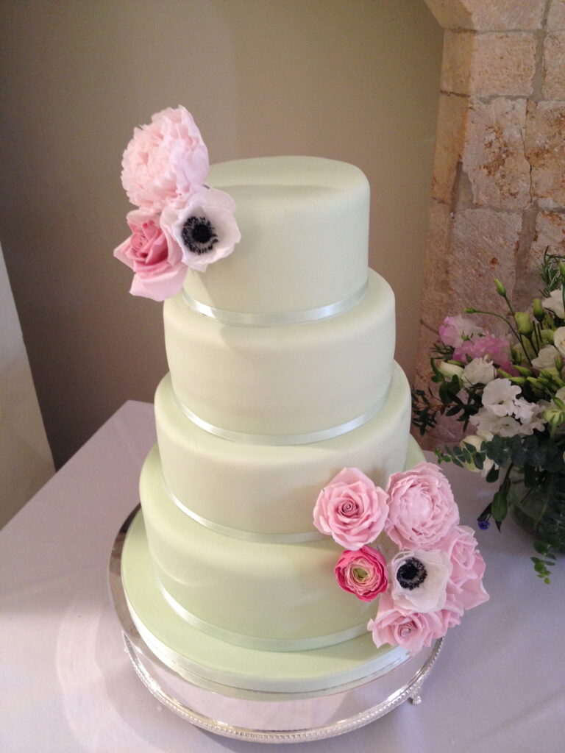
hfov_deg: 40.7
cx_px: 282
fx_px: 762
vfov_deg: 52.6
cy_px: 376
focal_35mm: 35
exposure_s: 1/20
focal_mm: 4.28
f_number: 2.4
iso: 160
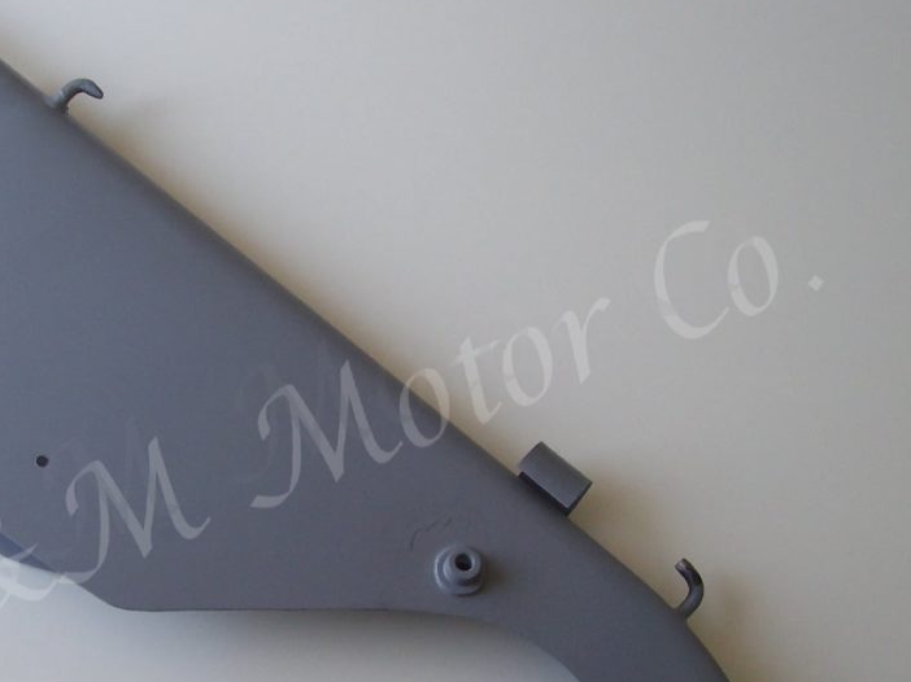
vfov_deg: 26.9
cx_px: 331
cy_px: 449
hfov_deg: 35.3
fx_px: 1421
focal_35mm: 54
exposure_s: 1/350
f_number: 2.8
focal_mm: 5.6
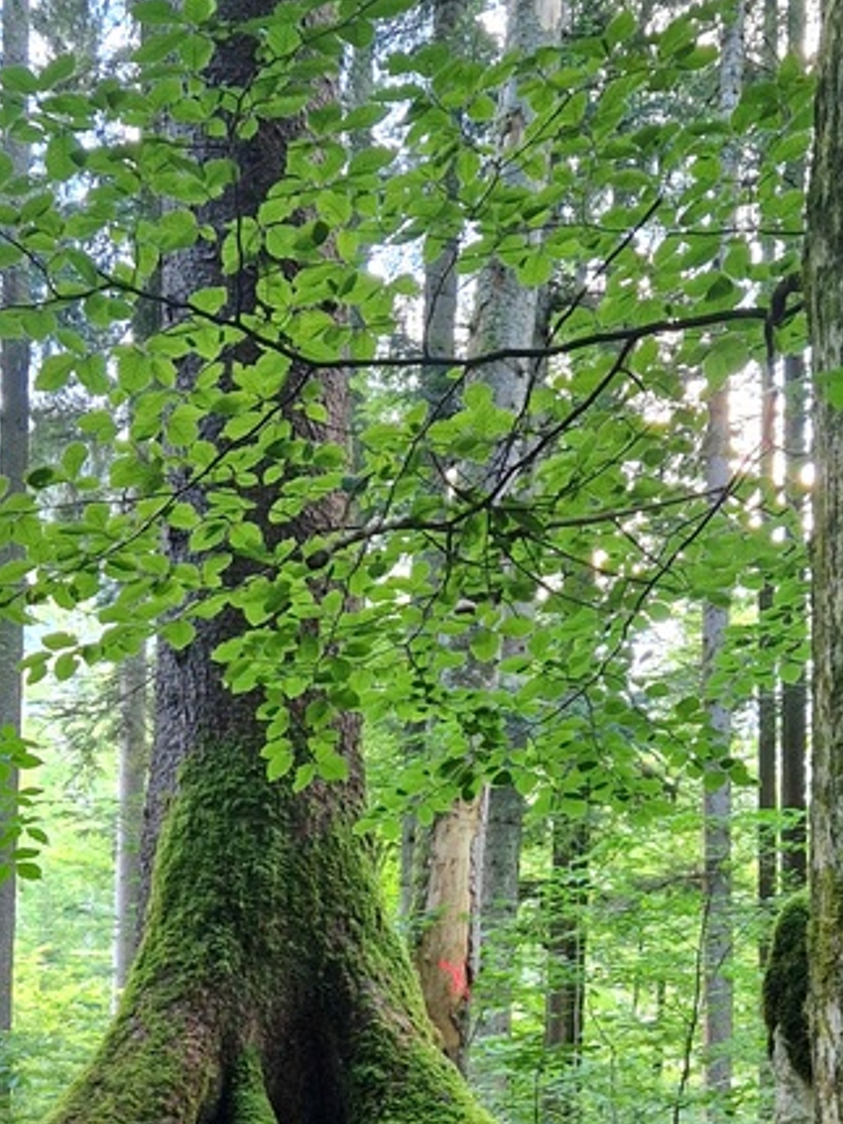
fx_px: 2079
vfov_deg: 28.4
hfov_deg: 22.9
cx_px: 480
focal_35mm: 64
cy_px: 1119
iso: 400
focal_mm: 5.4
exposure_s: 1/100
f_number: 1.8
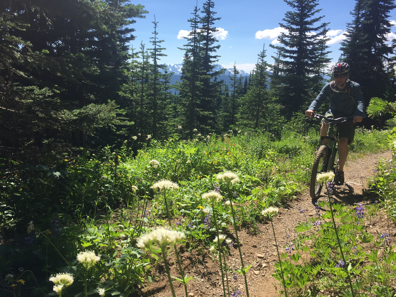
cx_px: 198
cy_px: 148
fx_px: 332
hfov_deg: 61.7
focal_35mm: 29
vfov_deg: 48.2
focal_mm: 4.15
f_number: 2.2
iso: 32
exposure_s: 1/1582
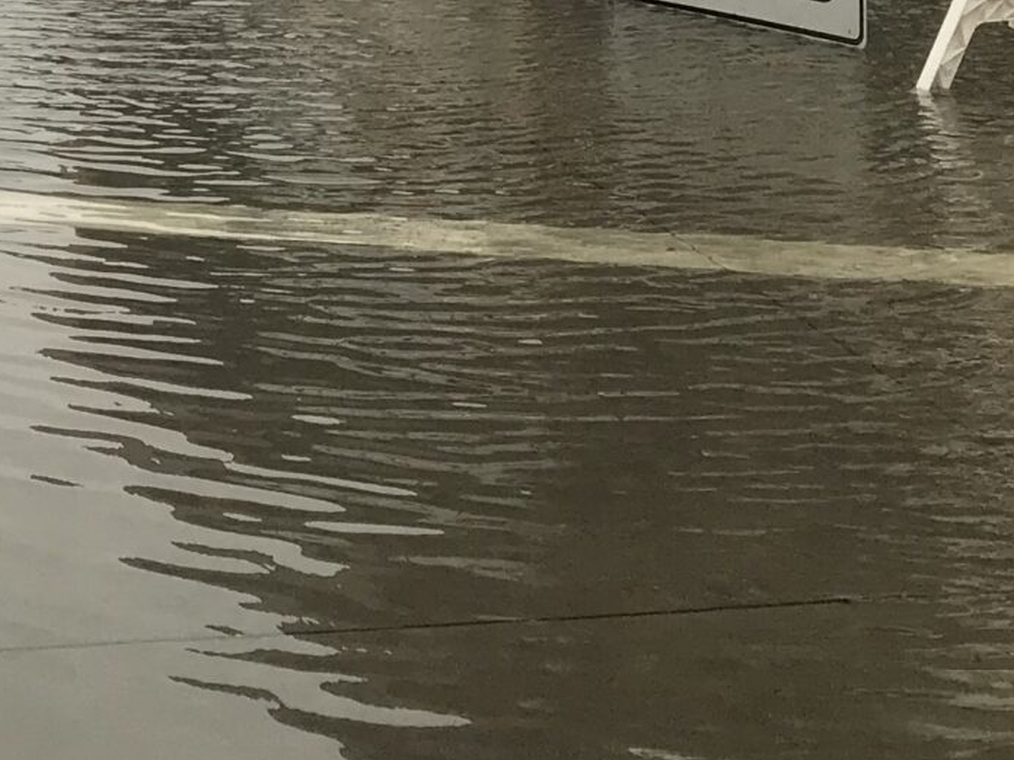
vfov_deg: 13.3
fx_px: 3017
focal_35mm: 103
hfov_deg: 18.7
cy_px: -491
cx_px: 71
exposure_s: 1/120
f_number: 1.8
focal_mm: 3.99
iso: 25
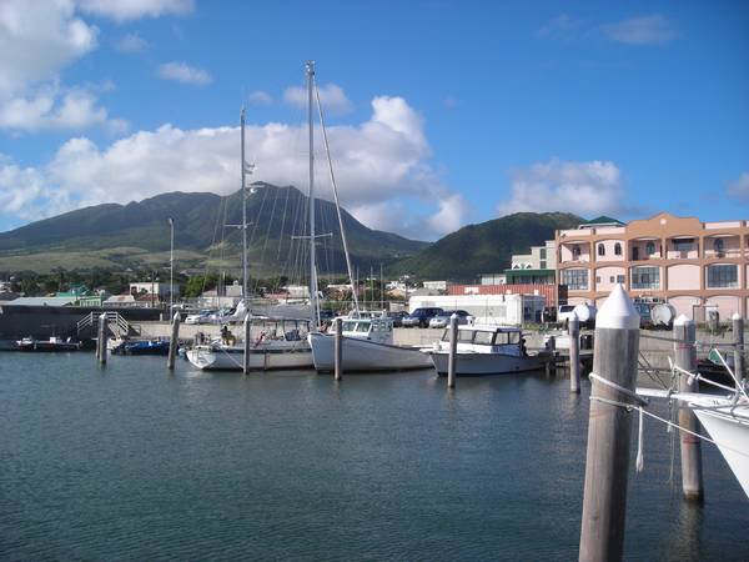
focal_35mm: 38
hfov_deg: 49.0
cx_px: 374
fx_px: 822
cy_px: 281
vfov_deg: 37.7
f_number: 6.4
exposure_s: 1/244
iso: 50
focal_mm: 6.3
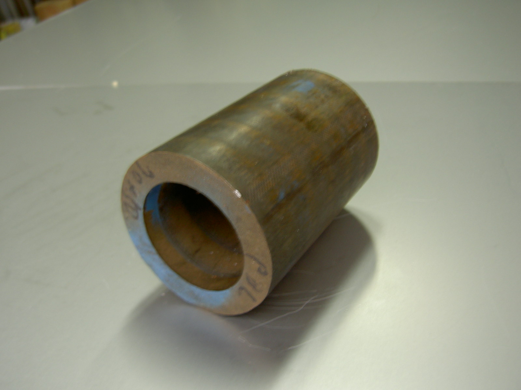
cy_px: 195
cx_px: 260
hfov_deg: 54.0
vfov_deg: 41.8
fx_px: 512
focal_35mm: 34
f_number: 2.8
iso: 50
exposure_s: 1/8
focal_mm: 5.6
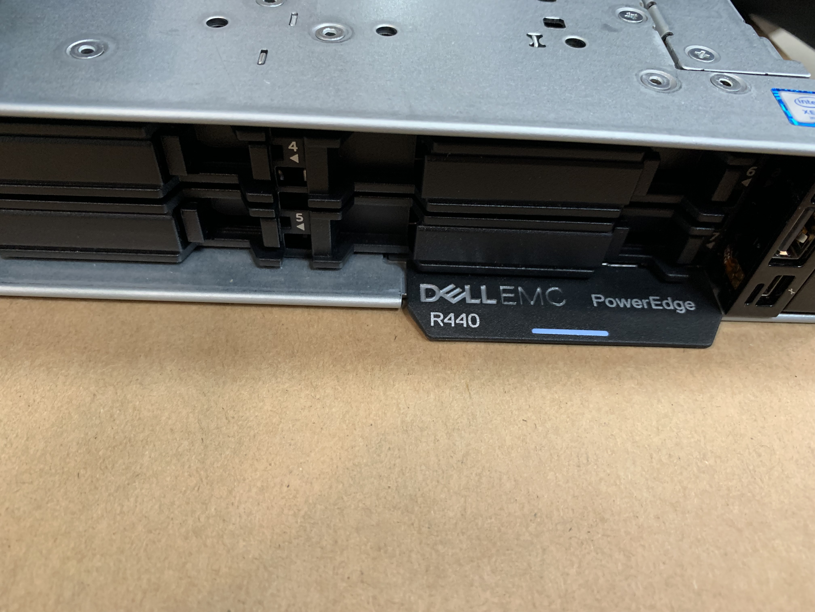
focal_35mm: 26
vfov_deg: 53.1
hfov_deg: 67.3
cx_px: 408
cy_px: 306
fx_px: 612
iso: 400
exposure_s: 1/33
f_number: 1.8
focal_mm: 4.25
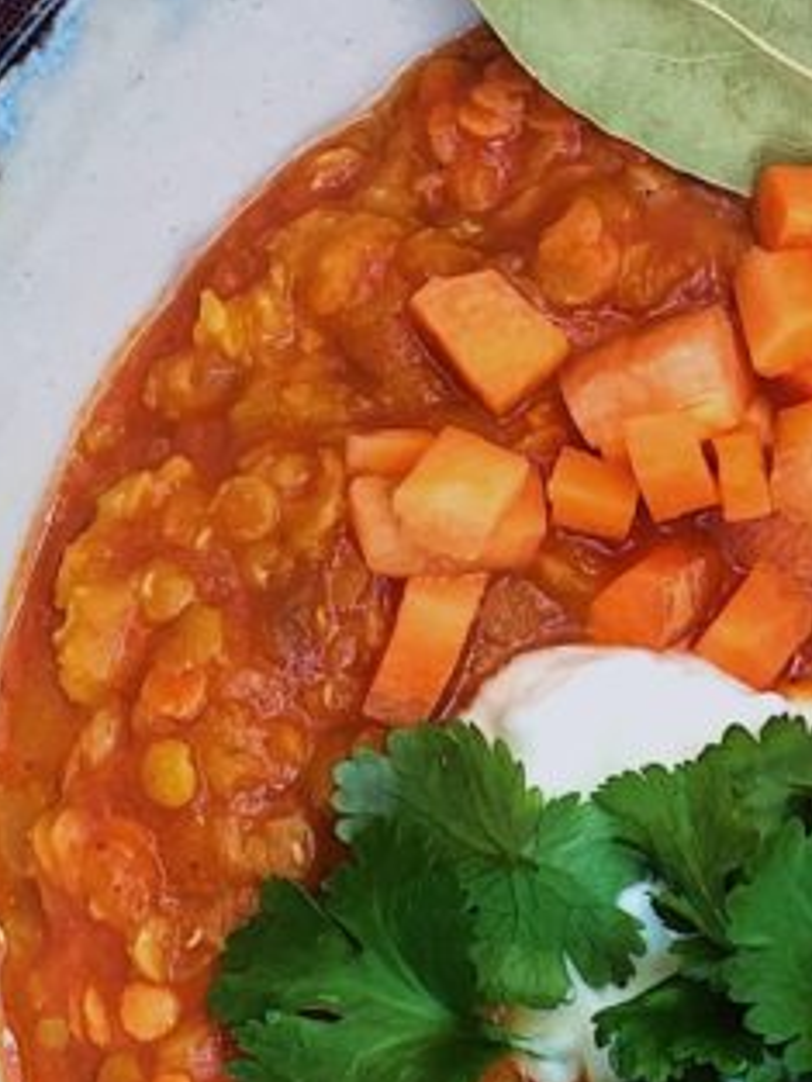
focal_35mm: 170
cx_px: 207
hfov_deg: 8.7
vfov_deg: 11.3
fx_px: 5313
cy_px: 1379
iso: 50
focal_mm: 6
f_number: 2.4
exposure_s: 1/60
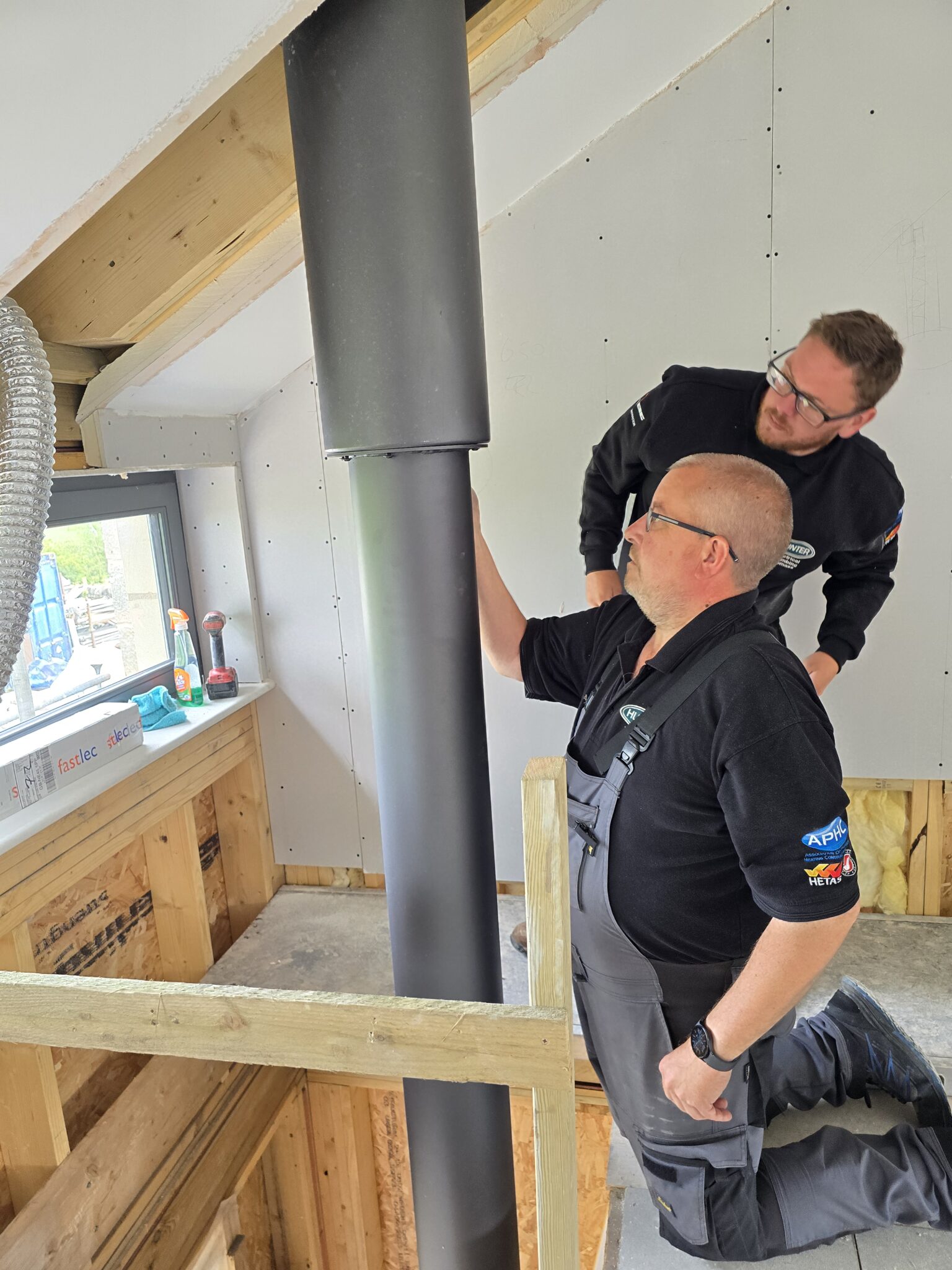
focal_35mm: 23
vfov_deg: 73.9
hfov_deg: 58.9
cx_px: 476
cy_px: 635
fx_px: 843
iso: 160
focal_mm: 6.3
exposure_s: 1/100
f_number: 1.7
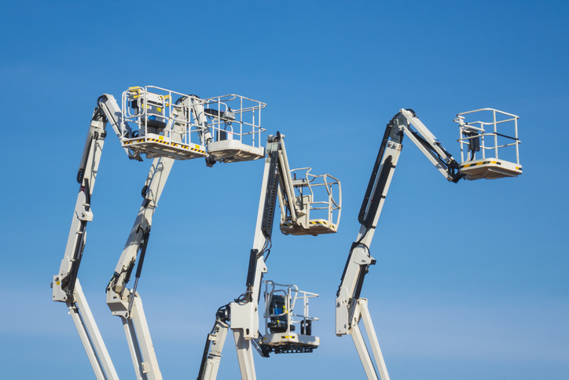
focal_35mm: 119
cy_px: 190
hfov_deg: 17.2
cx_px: 284
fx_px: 1881
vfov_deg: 11.5
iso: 80
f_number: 8
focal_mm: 43.62
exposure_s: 1/400
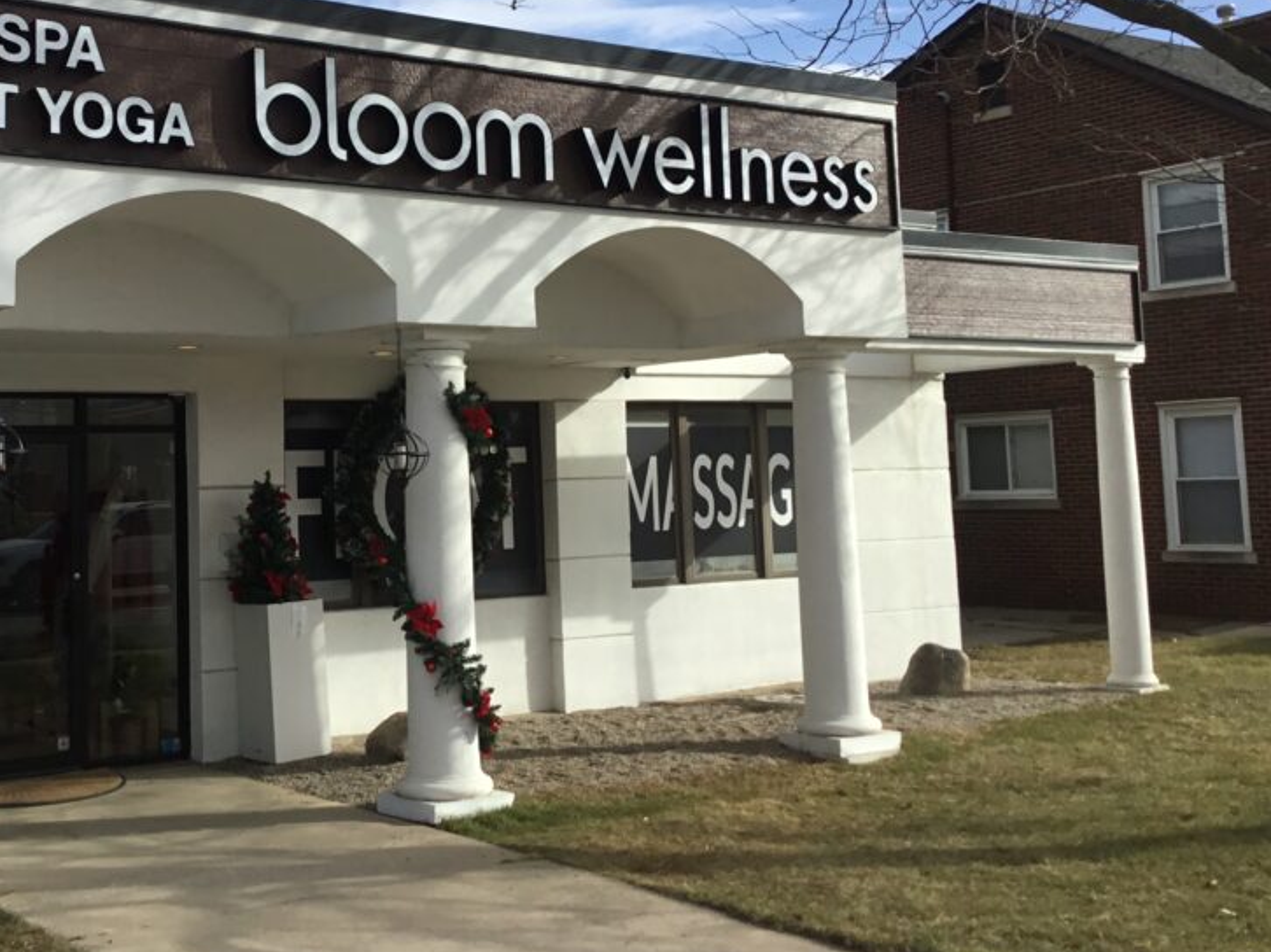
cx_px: 389
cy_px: 319
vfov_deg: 30.6
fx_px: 1725
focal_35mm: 47
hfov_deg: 39.8
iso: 25
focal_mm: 3.3
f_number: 2.4
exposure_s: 1/1235
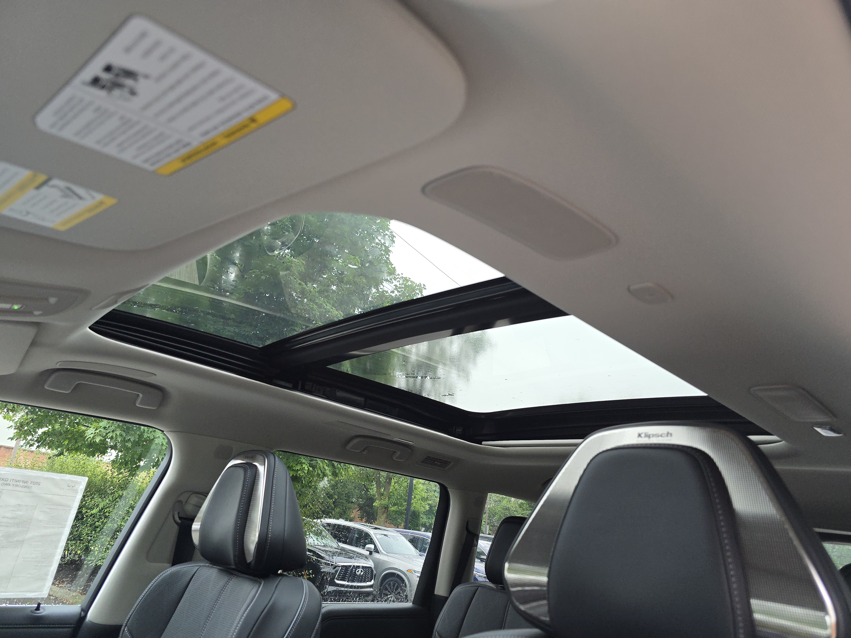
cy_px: 319
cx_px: 426
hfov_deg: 73.9
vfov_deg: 58.9
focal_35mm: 23
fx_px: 565
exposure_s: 1/180
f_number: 1.7
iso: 160
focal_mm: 6.3
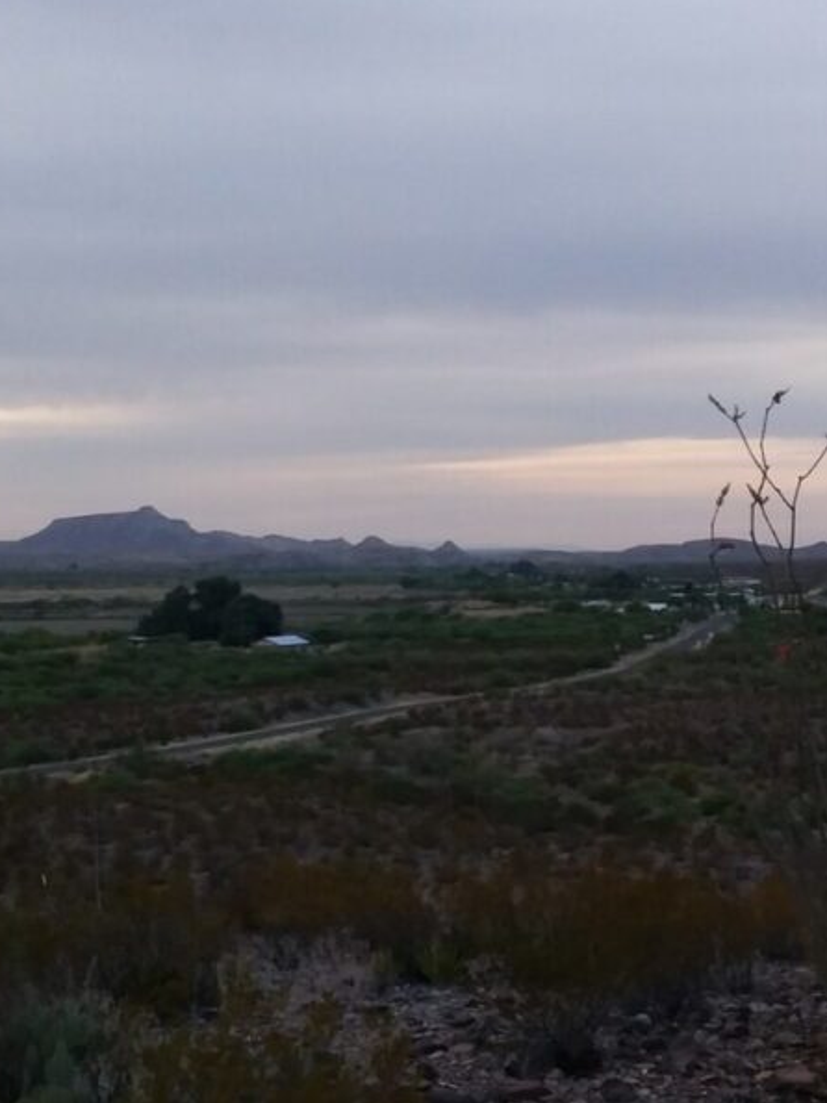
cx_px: 662
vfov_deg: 47.9
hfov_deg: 35.6
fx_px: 1243
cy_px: 549
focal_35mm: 39
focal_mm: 2.47
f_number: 1.9
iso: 40
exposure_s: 1/213
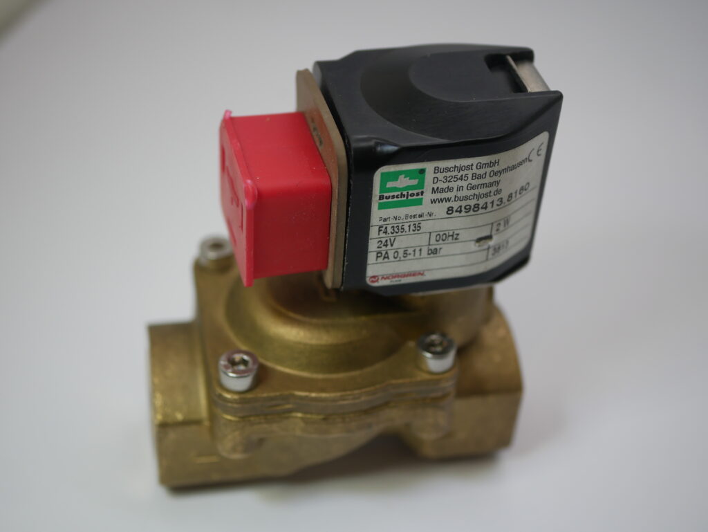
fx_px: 1228
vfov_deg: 24.4
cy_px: 266
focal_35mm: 60
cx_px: 354
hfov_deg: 32.2
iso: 200
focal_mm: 30
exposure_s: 1/125
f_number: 3.2
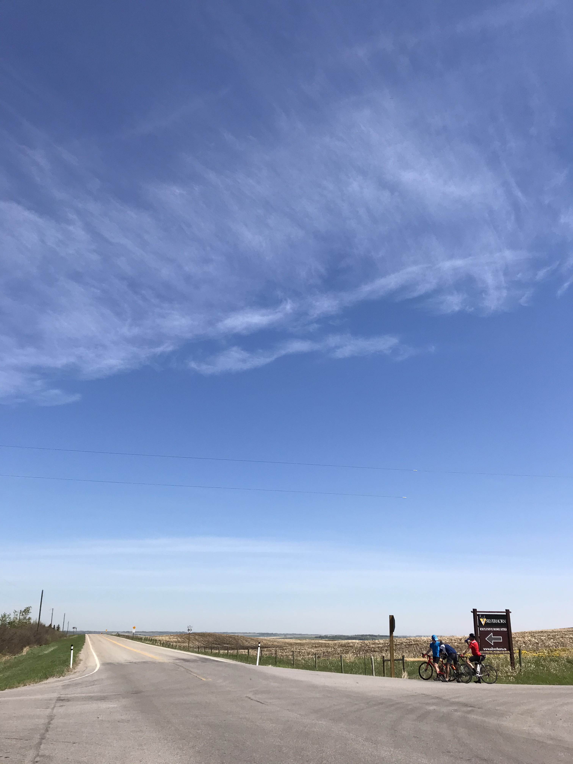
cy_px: 382
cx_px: 286
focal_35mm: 28
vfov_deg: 63.4
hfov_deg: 49.7
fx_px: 618
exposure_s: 1/3546
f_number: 1.8
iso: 20
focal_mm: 3.99
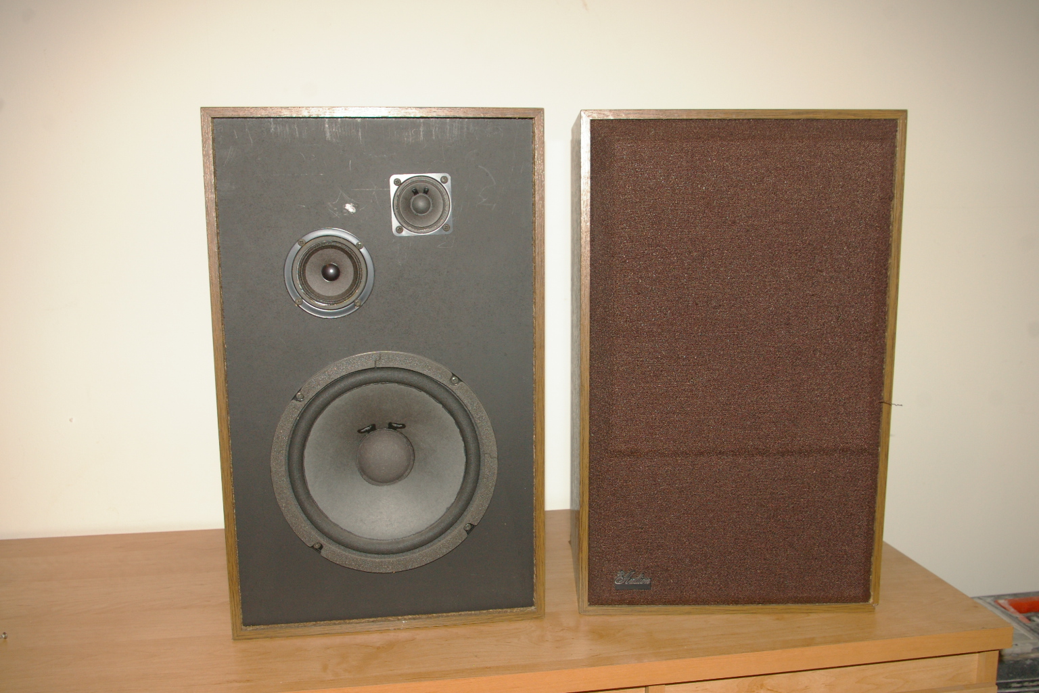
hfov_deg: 59.5
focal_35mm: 32
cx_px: 520
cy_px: 346
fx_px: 909
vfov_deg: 41.7
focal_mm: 21
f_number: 8
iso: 800
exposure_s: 1/15
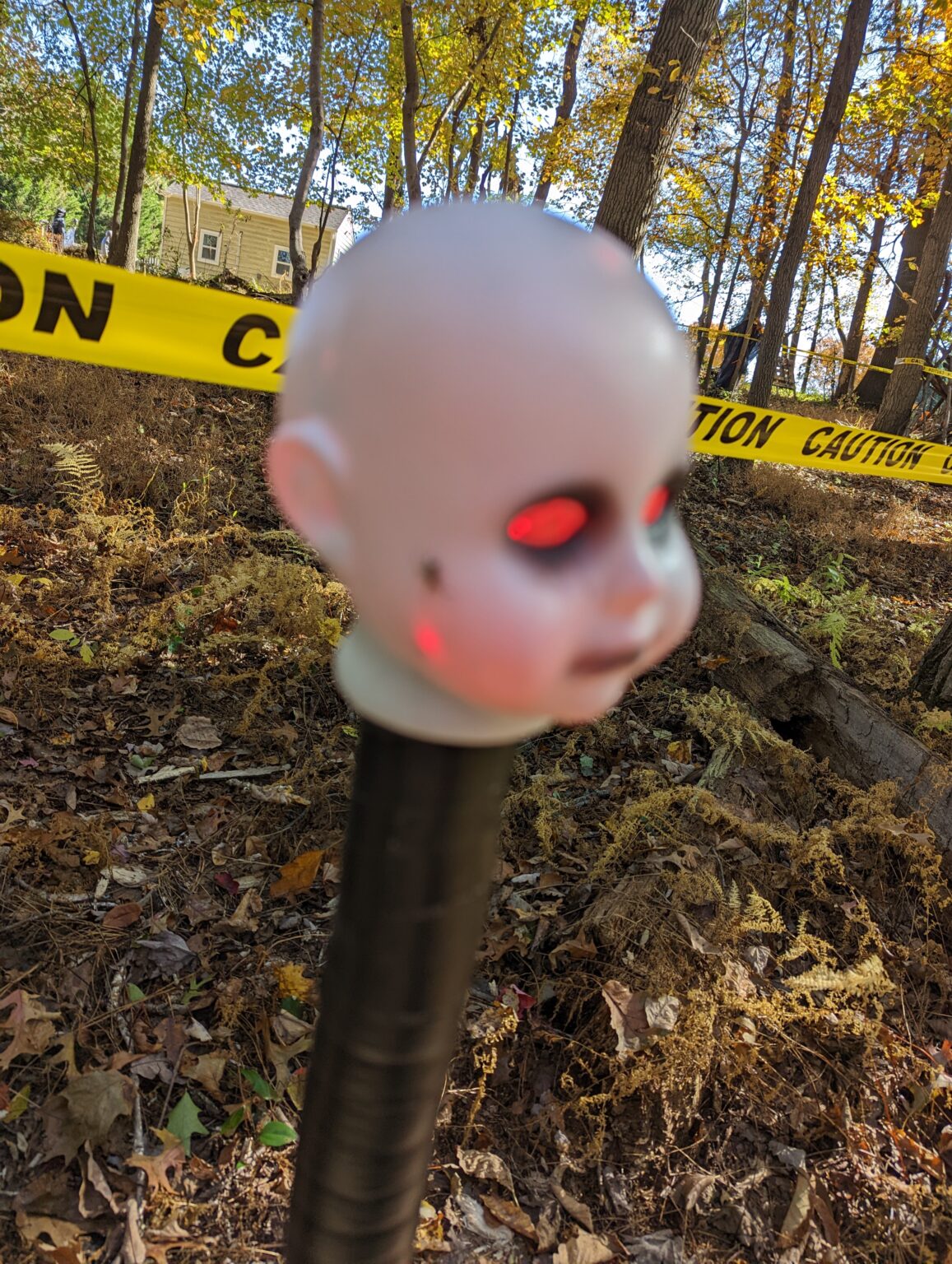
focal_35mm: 24
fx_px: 878
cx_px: 476
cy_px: 632
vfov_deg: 71.5
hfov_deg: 56.9
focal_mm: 6.81
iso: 24
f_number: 1.85
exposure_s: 1/228
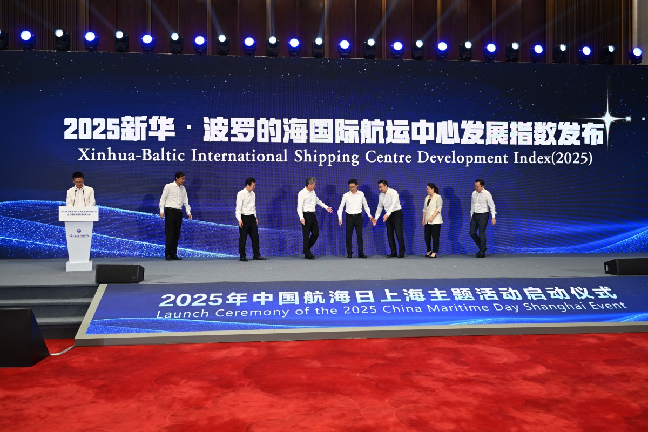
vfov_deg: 45.0
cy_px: 216
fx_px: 522
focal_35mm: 29
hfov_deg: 63.7
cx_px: 324
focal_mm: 29
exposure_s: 1/200
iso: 1000
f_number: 4
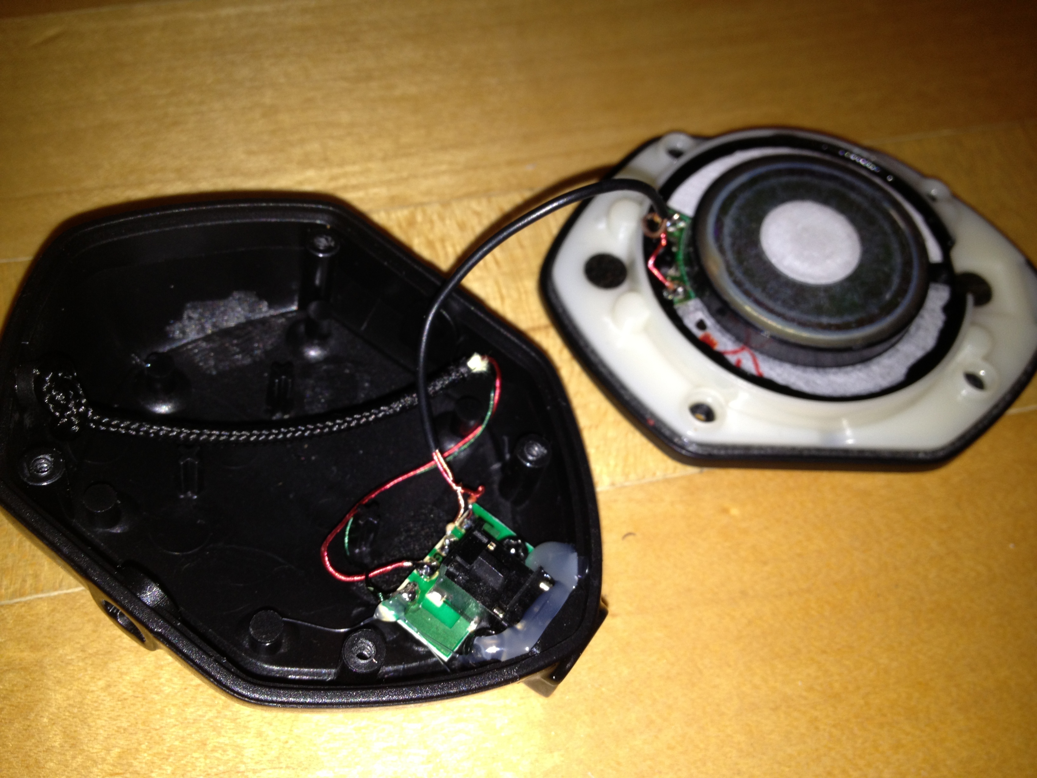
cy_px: 389
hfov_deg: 52.6
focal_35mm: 35
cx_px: 518
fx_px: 1049
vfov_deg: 40.7
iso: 50
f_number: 2.4
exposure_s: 1/97
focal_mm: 4.28
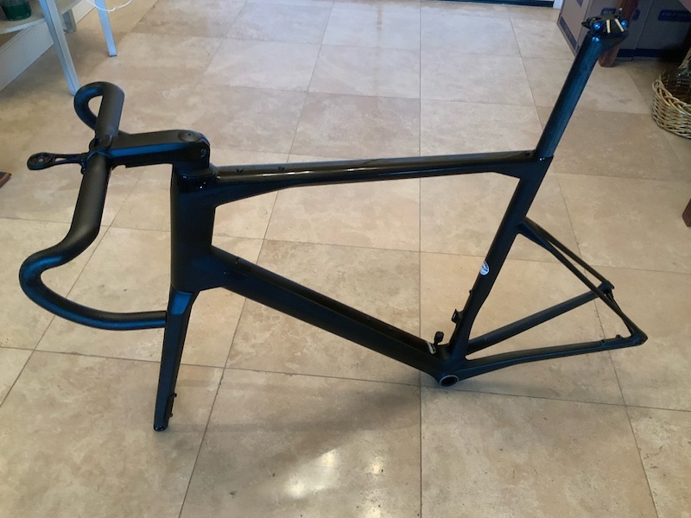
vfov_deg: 48.2
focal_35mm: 29
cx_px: 346
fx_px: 579
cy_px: 259
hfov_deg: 61.7
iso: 250
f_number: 1.8
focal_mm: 3
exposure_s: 1/60
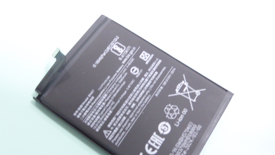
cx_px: 128
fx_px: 212
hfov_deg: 66.0
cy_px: 106
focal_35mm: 29
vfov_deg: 39.6
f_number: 3.5
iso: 400
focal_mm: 4.3
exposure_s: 1/5
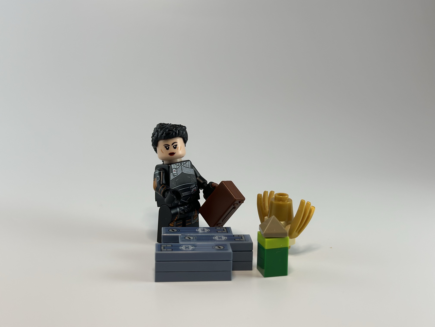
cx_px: 218
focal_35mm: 48
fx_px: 603
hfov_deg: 39.7
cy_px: 164
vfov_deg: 30.3
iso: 80
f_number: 1.78
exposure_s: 1/274
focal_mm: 6.86
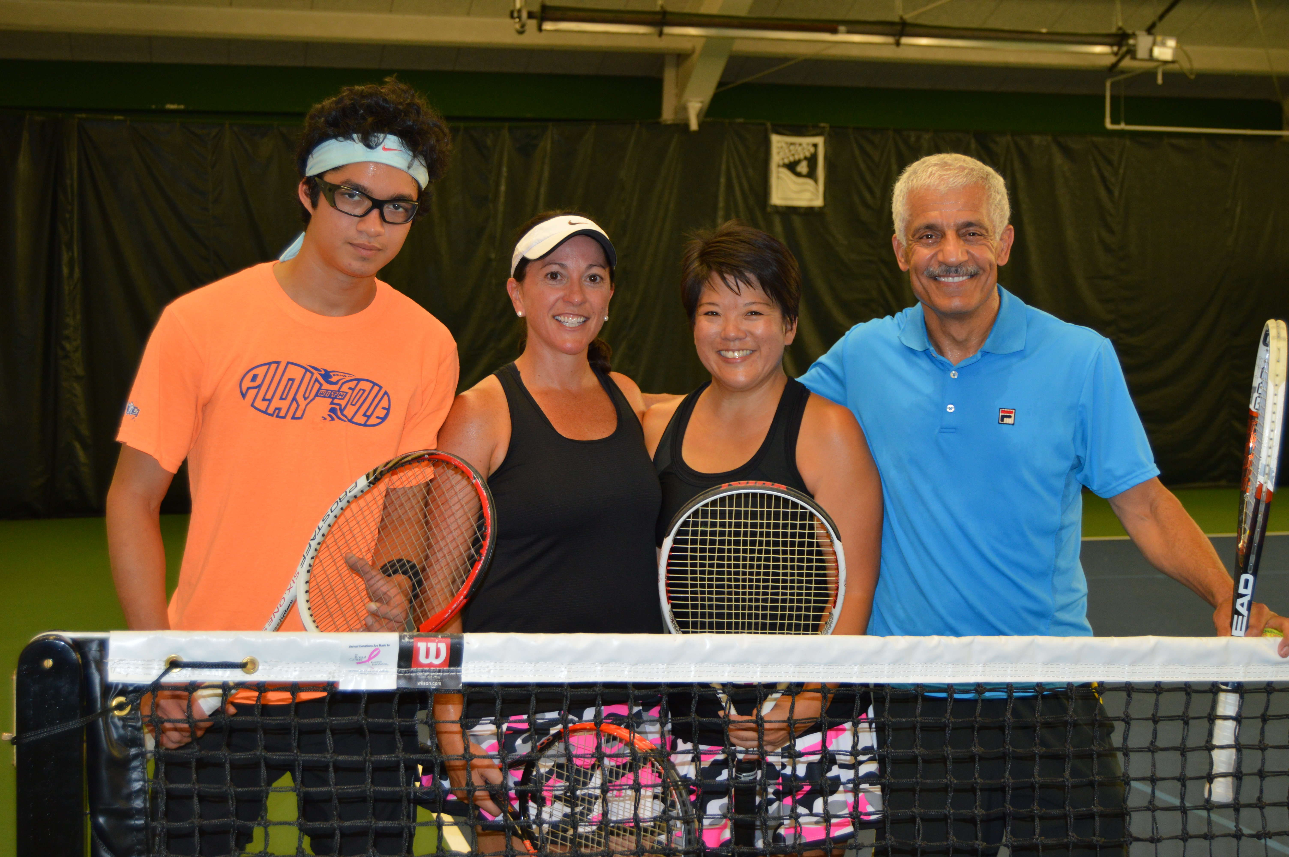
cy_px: 428
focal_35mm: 52
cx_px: 644
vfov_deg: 25.7
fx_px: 1878
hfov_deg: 37.9
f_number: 4.5
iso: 450
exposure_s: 1/60
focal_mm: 35
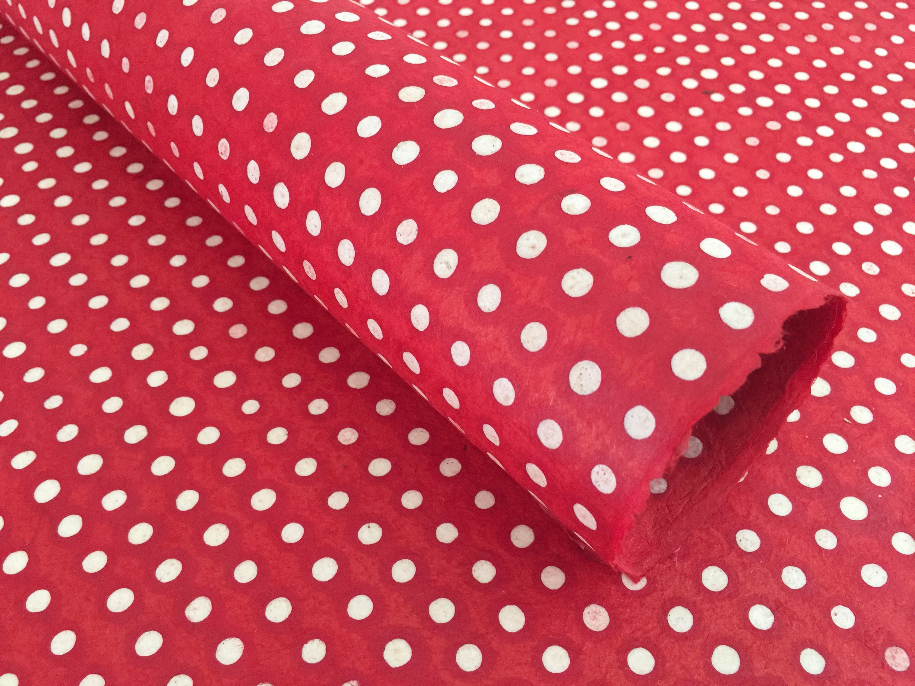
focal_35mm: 29
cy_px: 343
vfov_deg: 48.2
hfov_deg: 61.7
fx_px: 767
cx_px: 458
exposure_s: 1/17
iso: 125
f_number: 2.2
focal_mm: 4.15
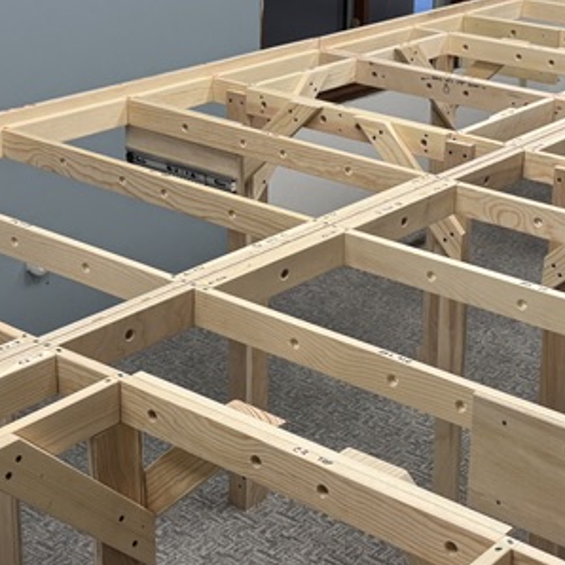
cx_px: 360
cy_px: 165
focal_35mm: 73
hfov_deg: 23.6
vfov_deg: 23.5
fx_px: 1348
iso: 125
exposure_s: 1/120
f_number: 1.78
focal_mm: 6.76
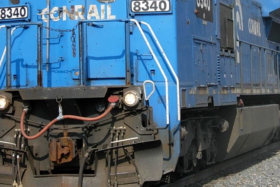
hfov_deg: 15.2
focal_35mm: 135
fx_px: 1050
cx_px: 158
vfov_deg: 10.1
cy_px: 63
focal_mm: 17
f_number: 4
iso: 64
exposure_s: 1/724
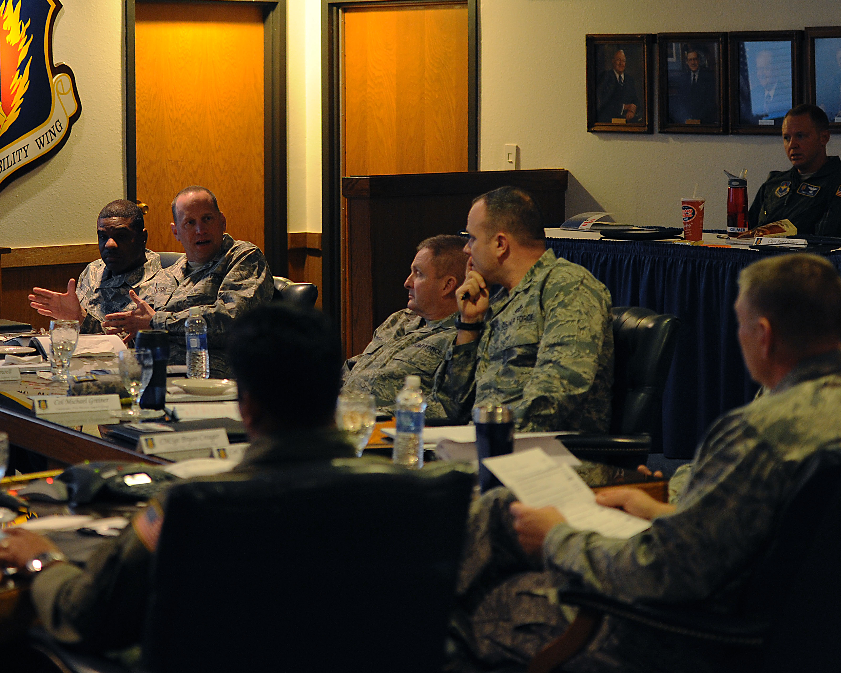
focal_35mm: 79
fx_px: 1966
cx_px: 368
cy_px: 336
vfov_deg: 19.4
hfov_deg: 24.1
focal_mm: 70
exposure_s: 1/60
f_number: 2.8
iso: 1600
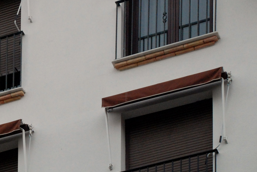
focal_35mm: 162
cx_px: 21
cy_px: 29
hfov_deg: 12.6
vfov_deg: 8.5
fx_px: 1158
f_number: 11
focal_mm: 52
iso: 1000
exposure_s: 1/500
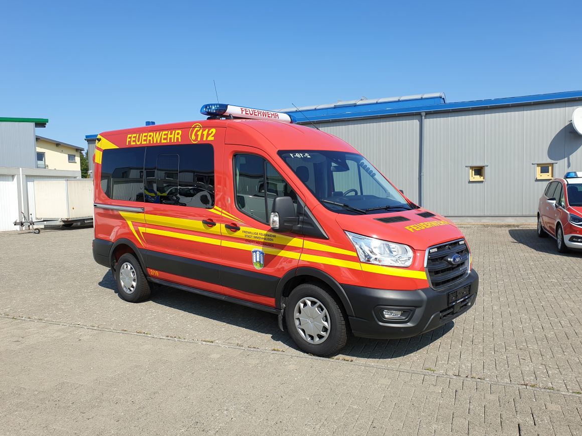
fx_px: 454
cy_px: 218
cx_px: 293
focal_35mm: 27
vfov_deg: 51.4
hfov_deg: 65.3
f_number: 2.4
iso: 50
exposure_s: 1/1370
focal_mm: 4.3
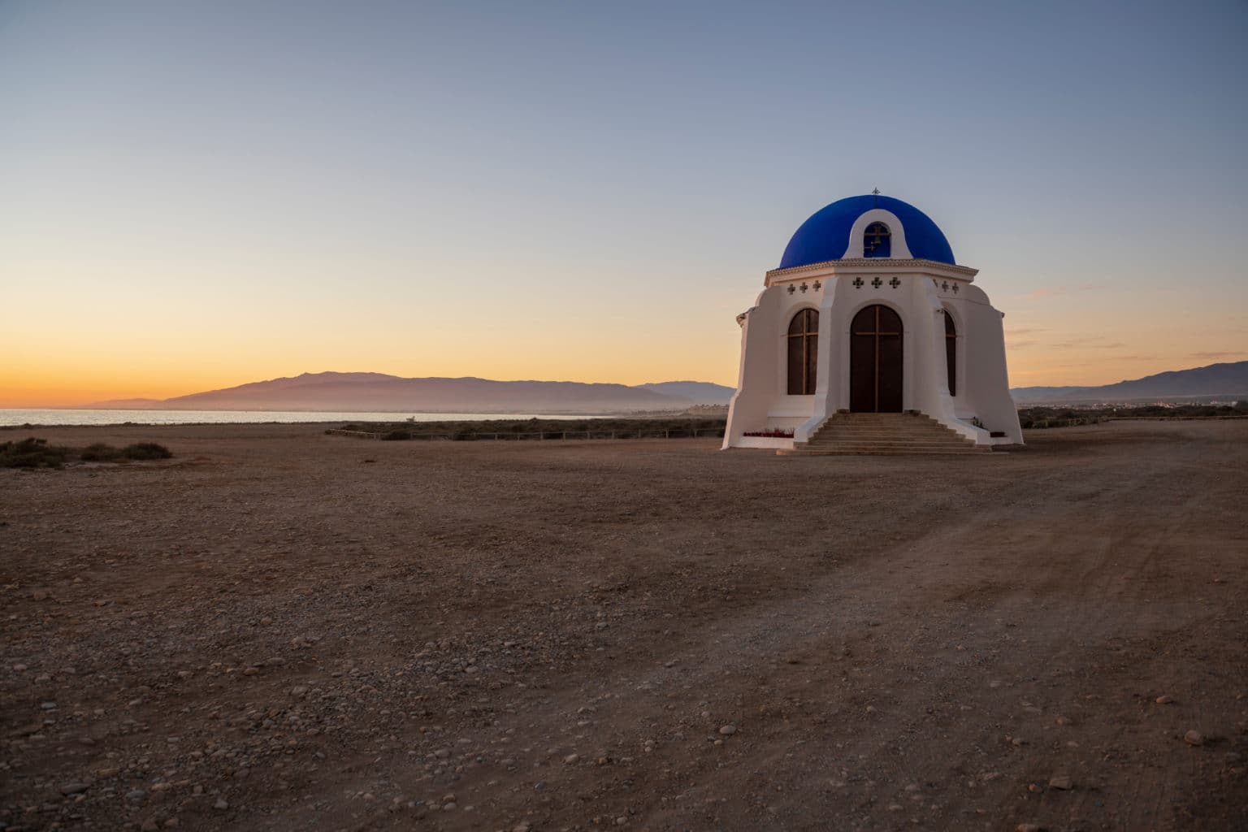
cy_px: 416
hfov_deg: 73.7
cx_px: 624
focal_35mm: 24
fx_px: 832
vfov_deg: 53.1
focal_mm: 24
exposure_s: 1/80
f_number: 5
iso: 100
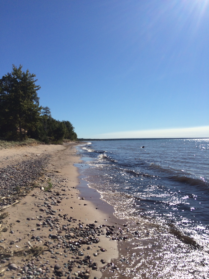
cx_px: 104
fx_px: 233
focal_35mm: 29
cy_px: 140
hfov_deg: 48.2
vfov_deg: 61.7
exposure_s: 1/5128
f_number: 2.2
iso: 32
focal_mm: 4.15
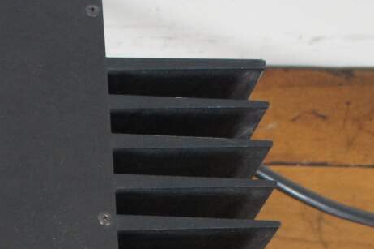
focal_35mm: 143
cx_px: -174
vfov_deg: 9.2
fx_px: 1484
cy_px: 428
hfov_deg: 13.6
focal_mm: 22
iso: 1600
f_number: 4
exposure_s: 1/60
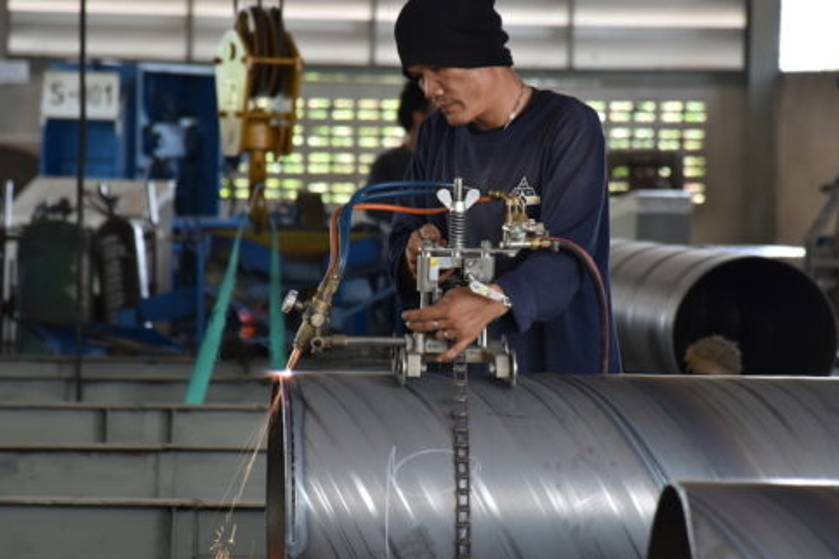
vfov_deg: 5.3
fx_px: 6082
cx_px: 424
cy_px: 262
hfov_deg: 7.9
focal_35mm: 261
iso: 500
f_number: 5.6
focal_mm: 140
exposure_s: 1/160
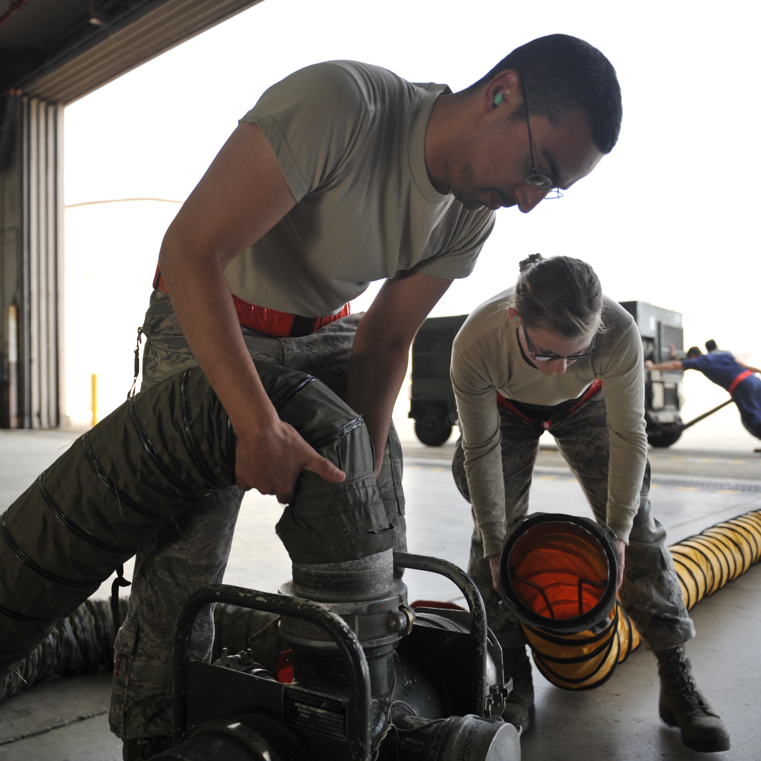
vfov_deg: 52.5
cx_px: 352
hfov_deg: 52.5
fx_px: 771
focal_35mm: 31
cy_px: 379
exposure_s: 1/100
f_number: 2.8
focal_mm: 24
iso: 200
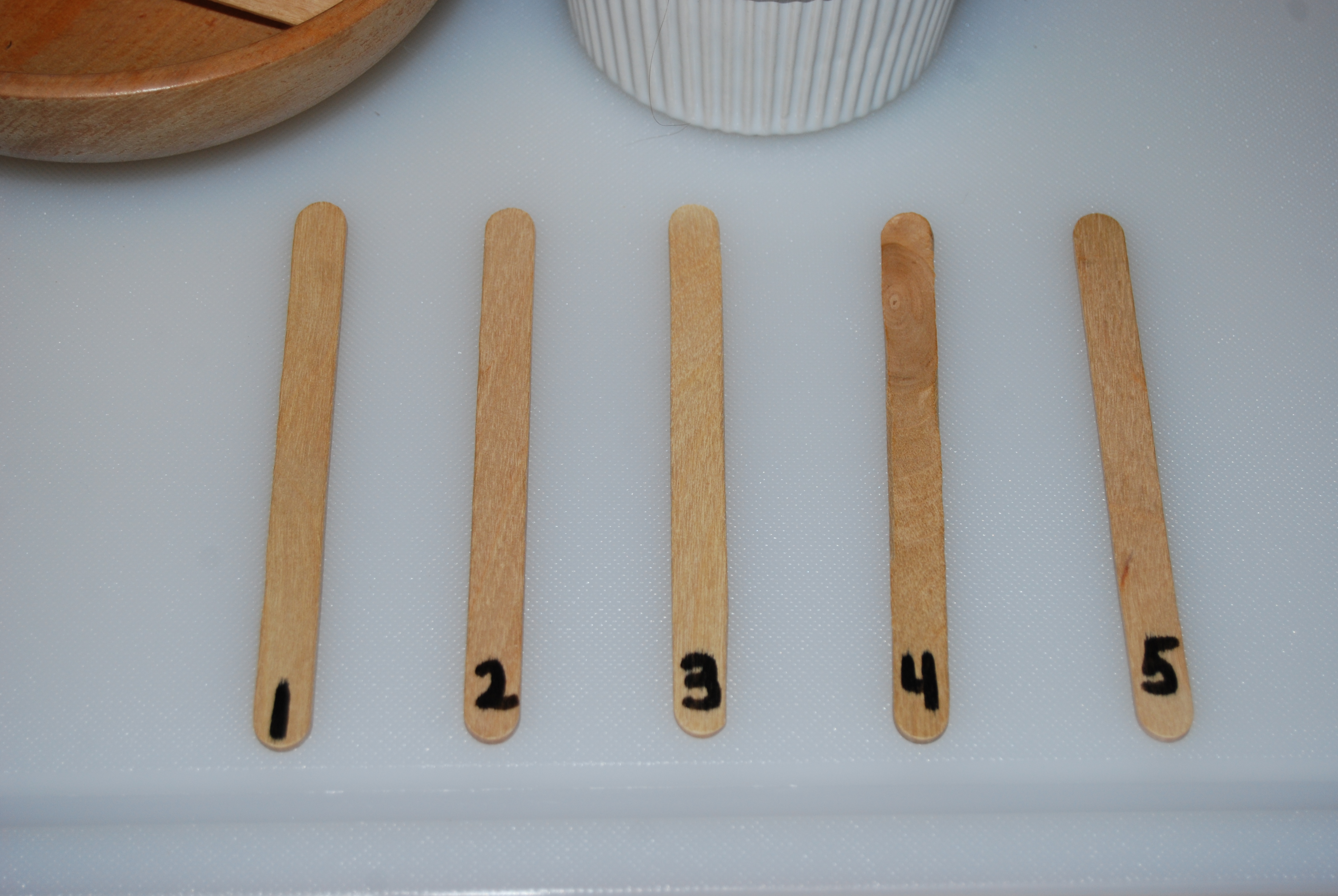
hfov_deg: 24.6
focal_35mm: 82
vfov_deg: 16.6
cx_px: 669
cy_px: 448
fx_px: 3070
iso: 200
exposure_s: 1/60
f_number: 5.6
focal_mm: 55
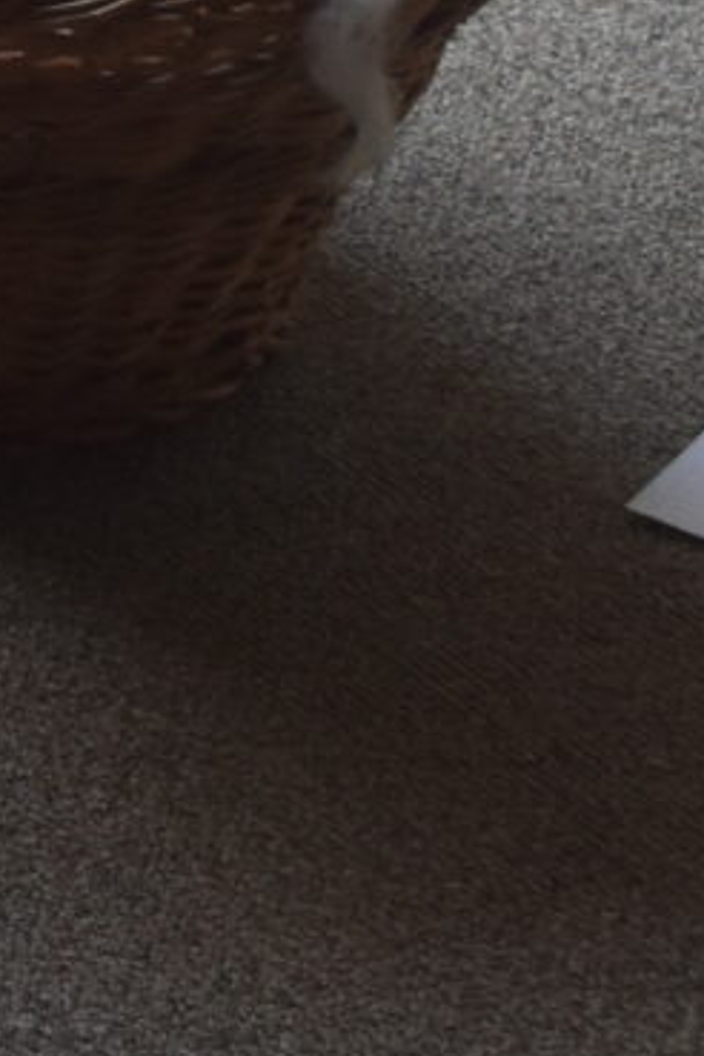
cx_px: -1696
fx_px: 9151
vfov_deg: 6.3
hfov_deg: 4.2
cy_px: -1328
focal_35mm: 312
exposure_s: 1/250
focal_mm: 30
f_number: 5.6
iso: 360
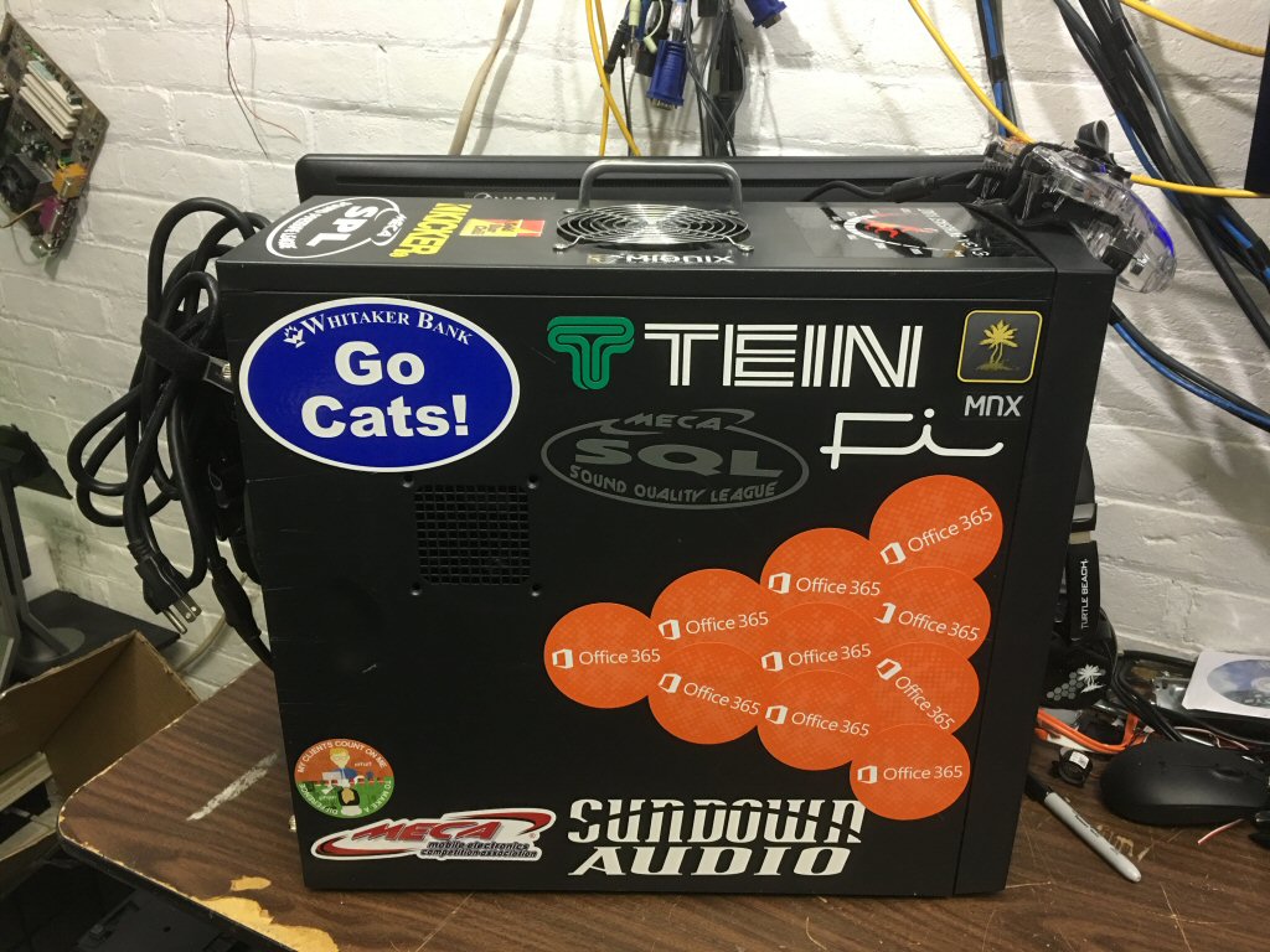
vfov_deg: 48.2
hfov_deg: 61.7
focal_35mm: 29
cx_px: 635
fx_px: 1064
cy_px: 476
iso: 80
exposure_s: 1/15
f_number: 2.2
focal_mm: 4.15
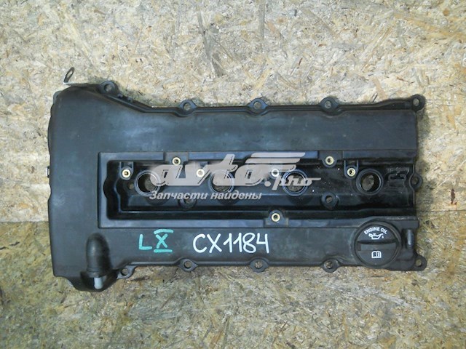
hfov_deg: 45.8
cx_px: 233
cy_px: 174
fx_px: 552
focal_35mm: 41
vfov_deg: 35.1
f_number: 3.1
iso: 320
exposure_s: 1/30
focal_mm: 6.72
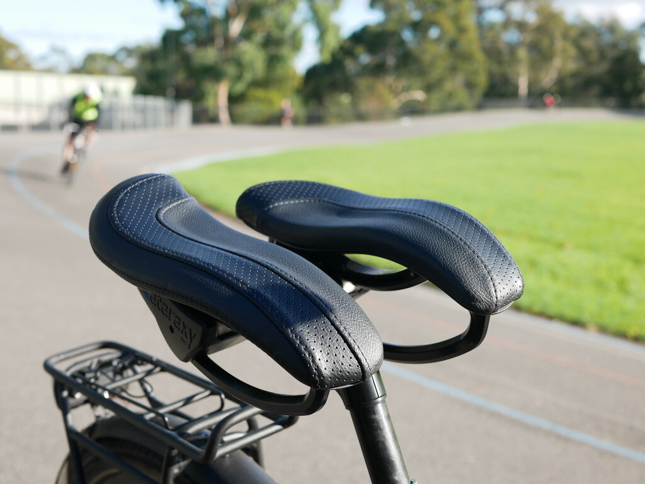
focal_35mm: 50
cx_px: 322
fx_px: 932
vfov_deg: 29.1
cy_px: 242
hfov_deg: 38.2
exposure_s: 1/500
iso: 200
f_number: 4
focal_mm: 25
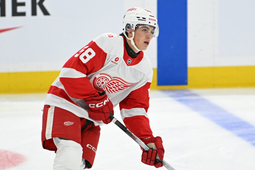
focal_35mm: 300
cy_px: 85
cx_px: 128
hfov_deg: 6.9
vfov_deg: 4.6
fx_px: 2124
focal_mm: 200
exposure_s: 1/1600
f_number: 3.2
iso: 2000
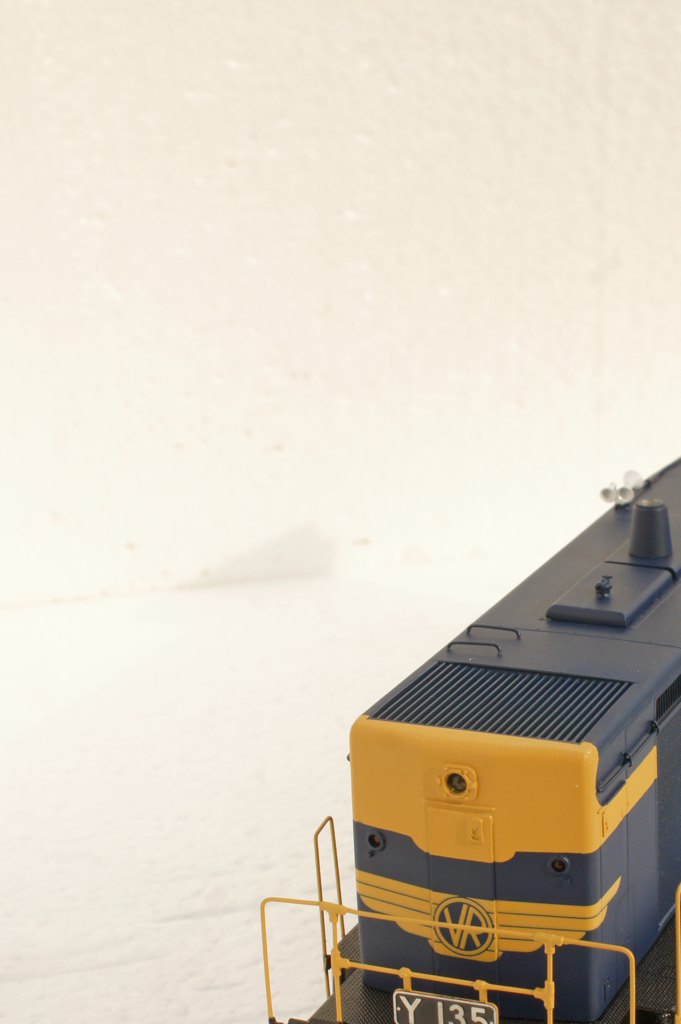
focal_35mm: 87
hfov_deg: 15.6
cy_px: 616
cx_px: 559
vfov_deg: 23.4
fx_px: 2467
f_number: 13
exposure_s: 1/160
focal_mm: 35
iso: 200
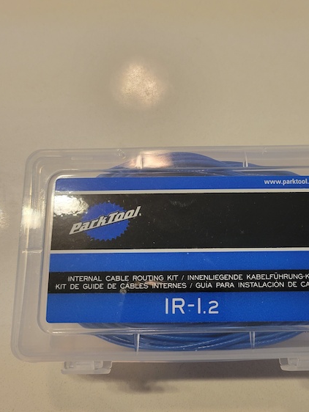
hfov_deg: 38.3
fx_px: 440
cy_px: 210
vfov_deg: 50.1
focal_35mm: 37
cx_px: 201
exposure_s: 1/120
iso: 160
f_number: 1.8
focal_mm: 5.4
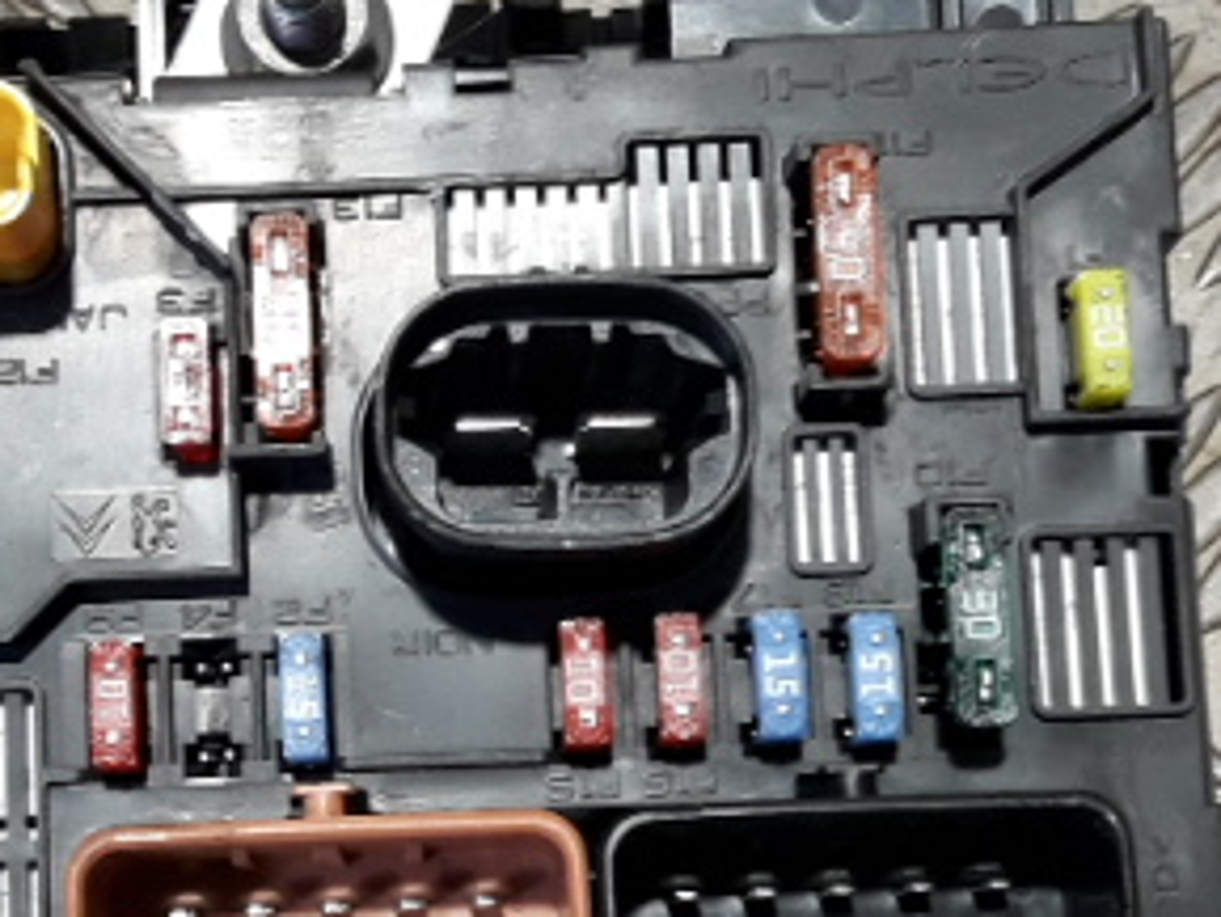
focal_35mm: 62
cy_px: 592
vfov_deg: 23.6
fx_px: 2188
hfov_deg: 30.7
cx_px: 321
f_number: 1.9
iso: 125
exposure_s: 1/33
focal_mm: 3.7
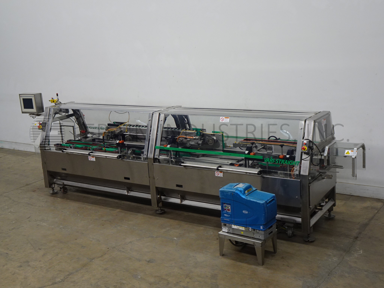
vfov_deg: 32.9
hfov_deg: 42.9
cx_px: 192
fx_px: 488
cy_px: 144
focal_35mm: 44
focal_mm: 7.29
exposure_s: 1/50
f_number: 4.5
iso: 160
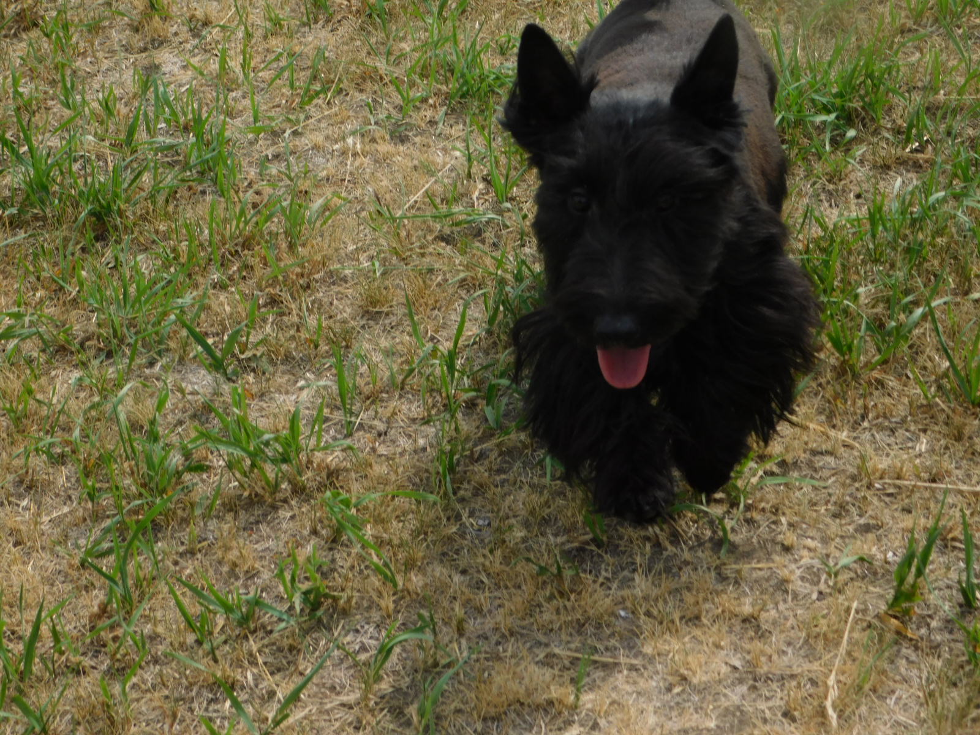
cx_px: 490
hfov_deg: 19.8
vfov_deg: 14.9
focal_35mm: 99
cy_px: 368
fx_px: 2803
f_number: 4.6
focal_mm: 17.6
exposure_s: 1/800
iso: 125
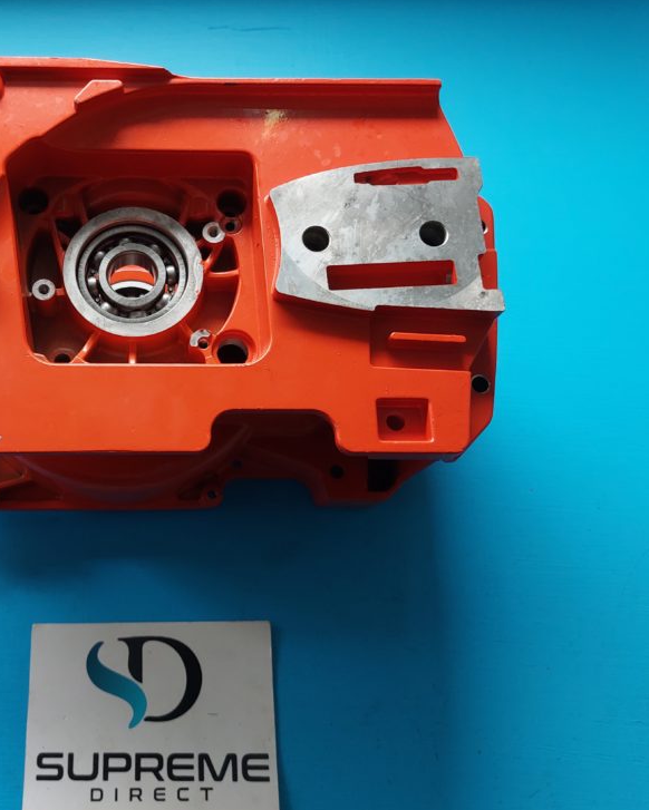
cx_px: 154
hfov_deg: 43.0
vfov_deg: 54.2
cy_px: 399
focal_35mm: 33
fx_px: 792
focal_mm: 5.23
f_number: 1.8
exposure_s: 1/50
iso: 320
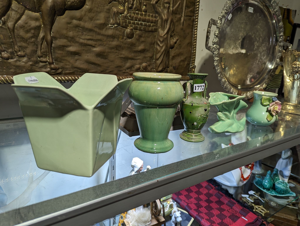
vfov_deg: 56.9
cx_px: 150
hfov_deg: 71.5
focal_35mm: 24
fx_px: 208
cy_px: 113
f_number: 1.85
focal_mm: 6.81
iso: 39
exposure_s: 1/100
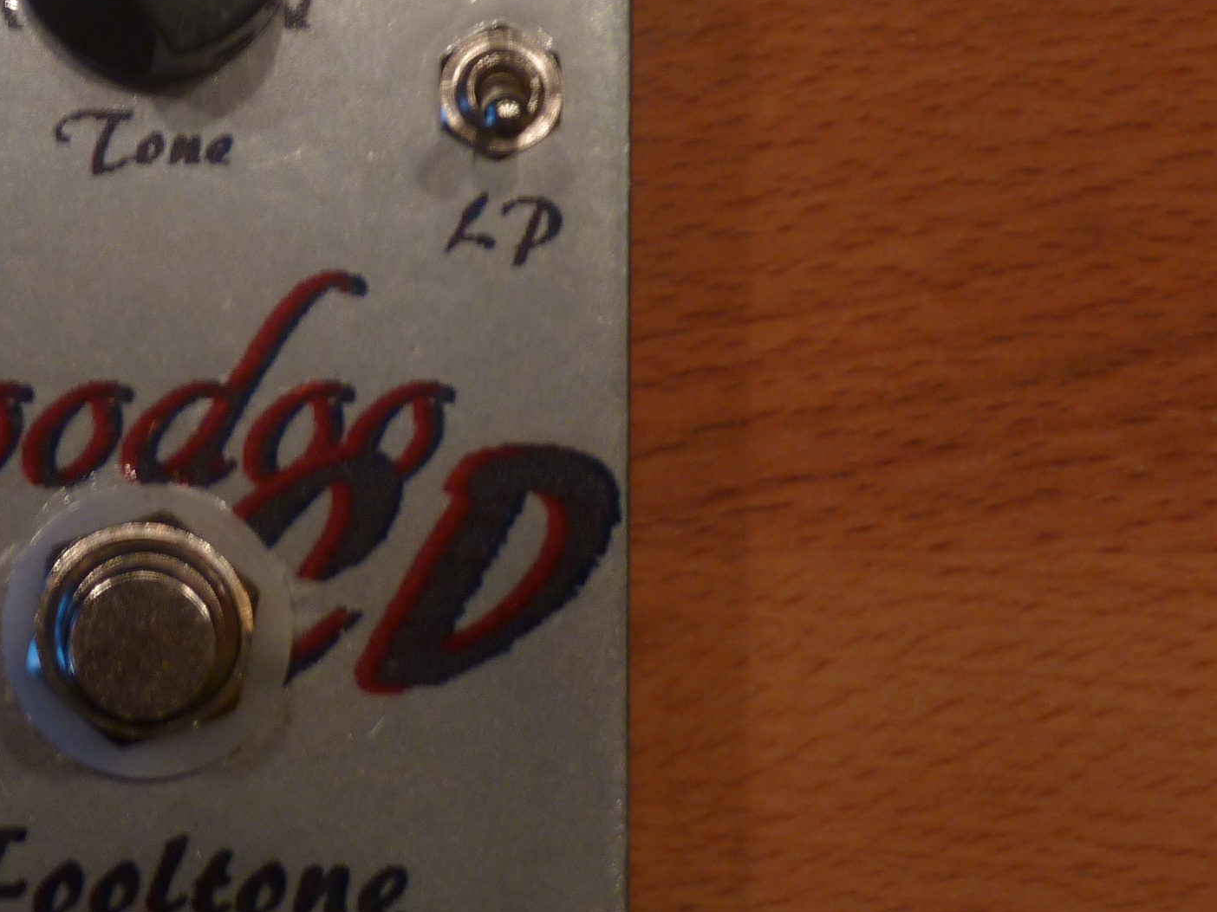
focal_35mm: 109
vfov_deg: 13.5
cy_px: 213
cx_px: 62
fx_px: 3832
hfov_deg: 17.7
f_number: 4.4
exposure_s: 1/4
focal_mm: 9.1
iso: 80
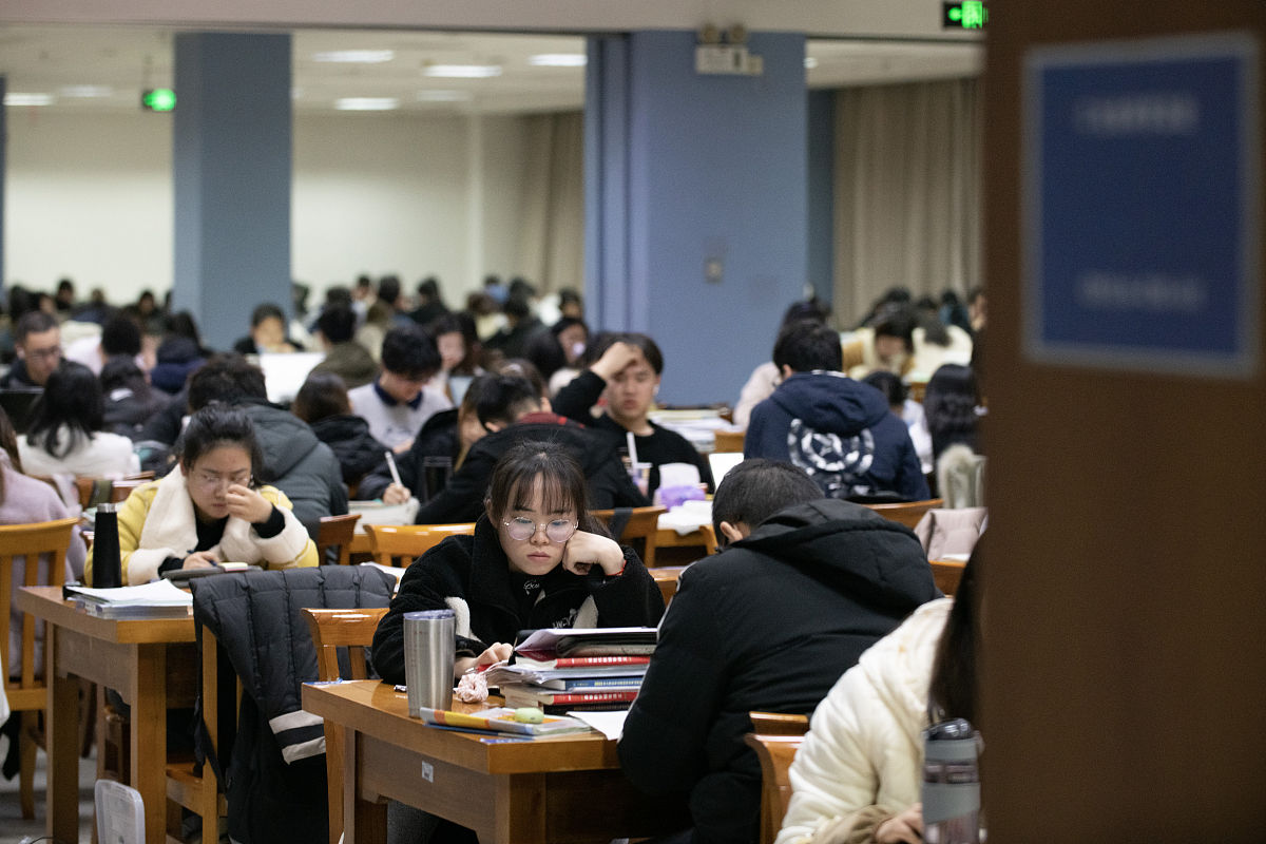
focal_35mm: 102
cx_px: 633
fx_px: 3587
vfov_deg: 13.4
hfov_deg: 20.0
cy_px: 422
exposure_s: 1/125
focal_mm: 102
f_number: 4
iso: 1600
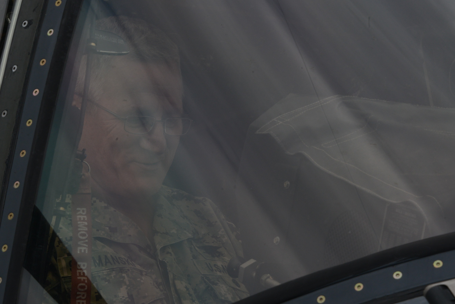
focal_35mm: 174
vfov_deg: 7.9
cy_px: 181
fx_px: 2200
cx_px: 166
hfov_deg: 11.8
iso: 640
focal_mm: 125
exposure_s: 1/250
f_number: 22
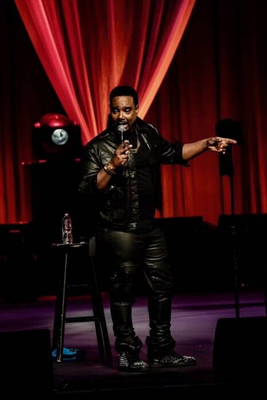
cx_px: 134
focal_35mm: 270
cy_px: 200
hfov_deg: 5.1
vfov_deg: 7.6
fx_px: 3006
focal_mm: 180
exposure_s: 1/800
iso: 4000
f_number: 5
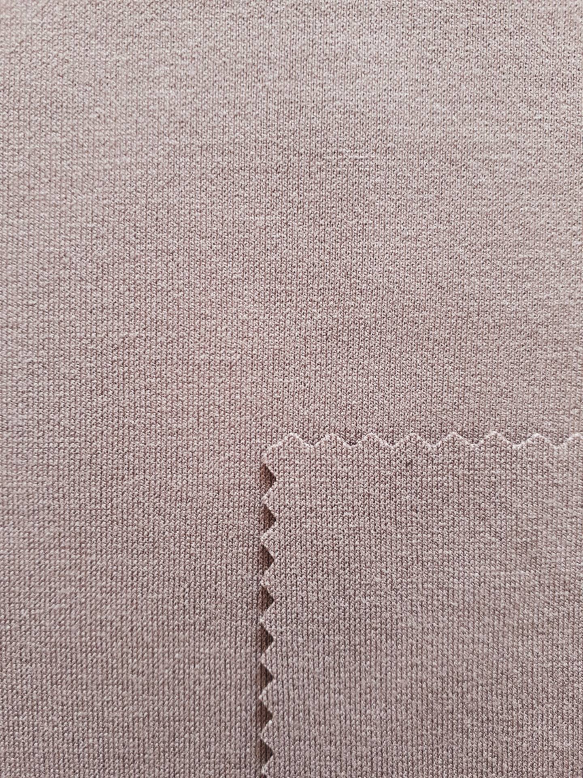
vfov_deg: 65.3
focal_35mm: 27
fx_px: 606
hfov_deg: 51.4
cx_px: 292
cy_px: 389
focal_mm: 3.6
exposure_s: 1/33
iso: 160
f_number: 1.9
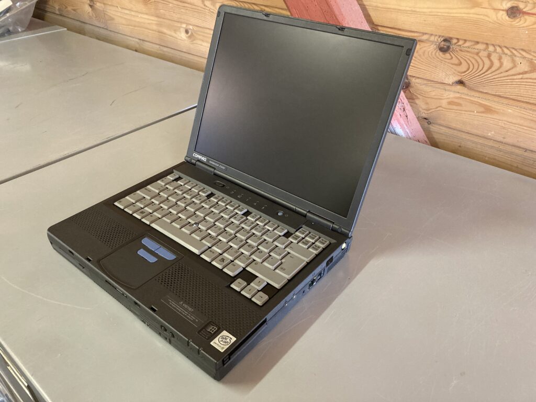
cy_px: 201
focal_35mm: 28
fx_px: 434
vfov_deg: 49.7
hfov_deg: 63.4
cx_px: 268
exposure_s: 1/33
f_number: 1.8
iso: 320
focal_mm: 3.99
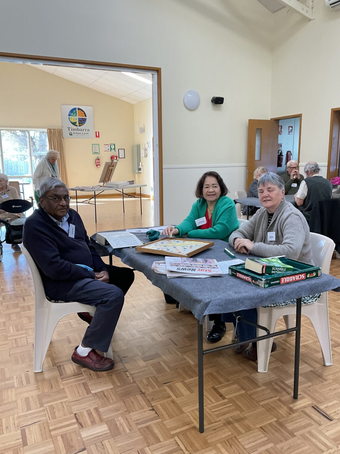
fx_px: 380
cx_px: 170
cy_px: 227
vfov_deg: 61.7
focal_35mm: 29
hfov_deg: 48.2
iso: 50
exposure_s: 1/50
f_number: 1.8
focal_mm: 3
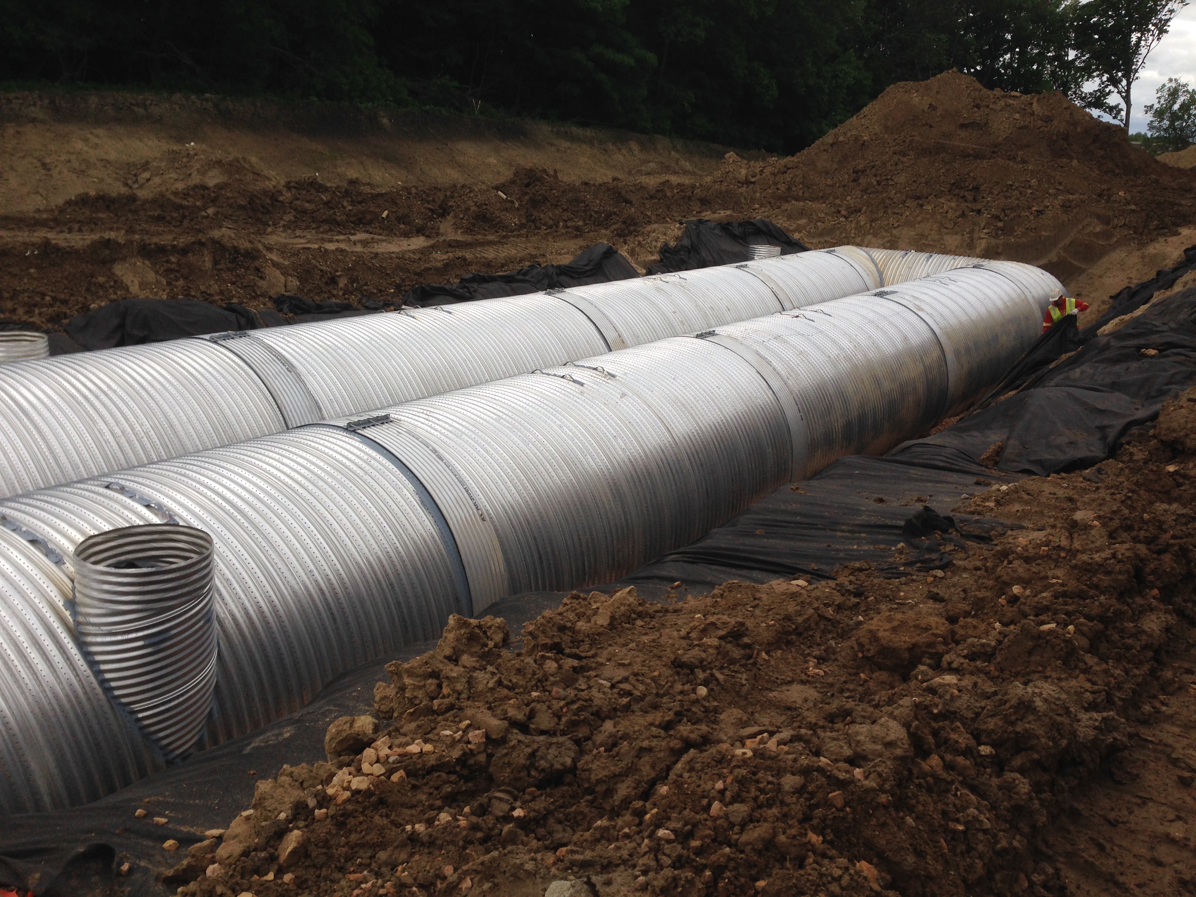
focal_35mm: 33
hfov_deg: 55.4
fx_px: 1140
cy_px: 448
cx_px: 598
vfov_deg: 42.9
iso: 50
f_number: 2.4
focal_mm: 4.12
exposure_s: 1/589
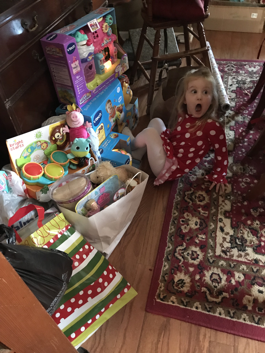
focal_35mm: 28
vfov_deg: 63.4
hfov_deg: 49.7
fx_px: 286
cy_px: 176
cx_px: 132
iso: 125
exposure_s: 1/4
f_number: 1.8
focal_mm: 3.99
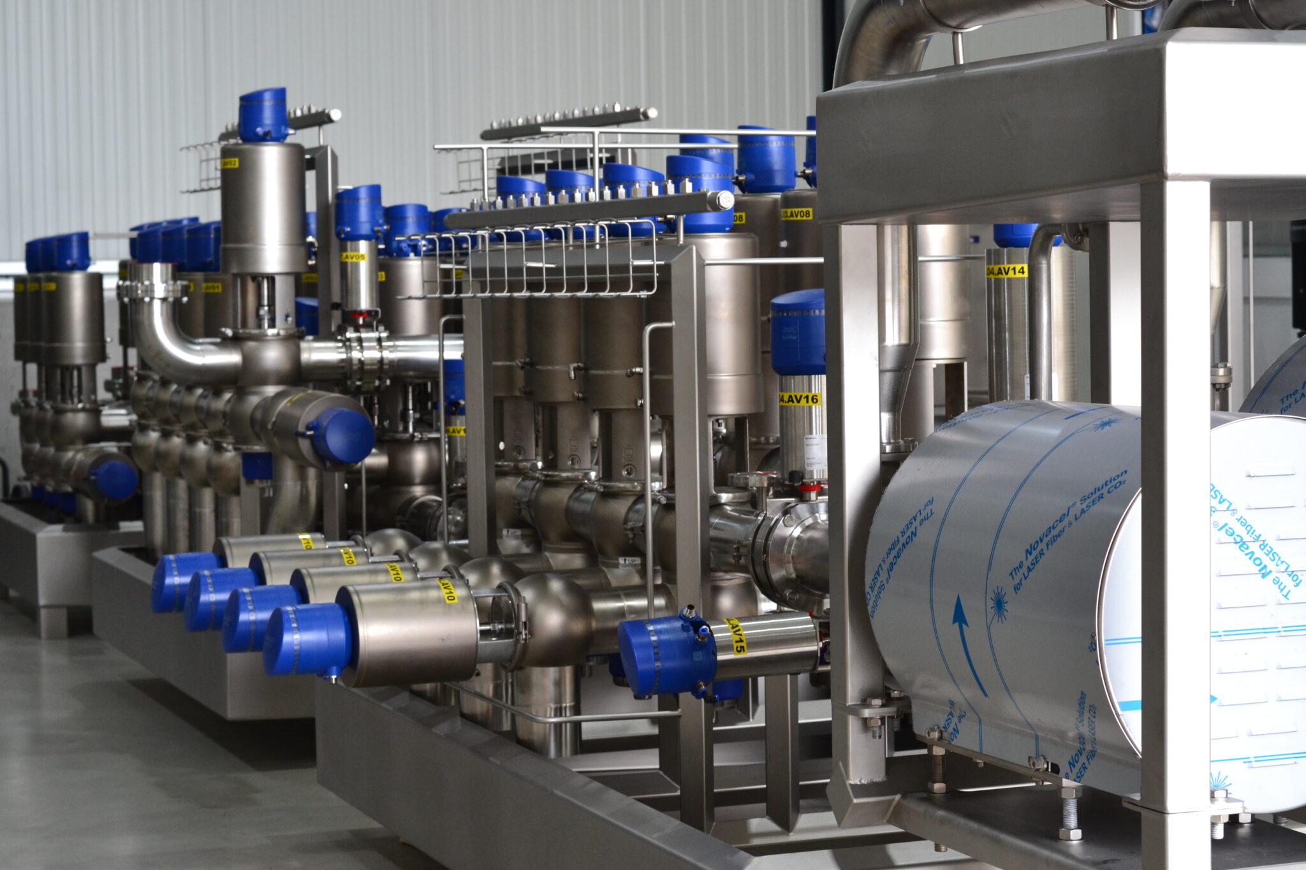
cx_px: 653
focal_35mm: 75
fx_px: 2720
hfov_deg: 27.0
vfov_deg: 18.2
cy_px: 435
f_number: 7.1
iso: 800
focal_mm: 50
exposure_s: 1/60
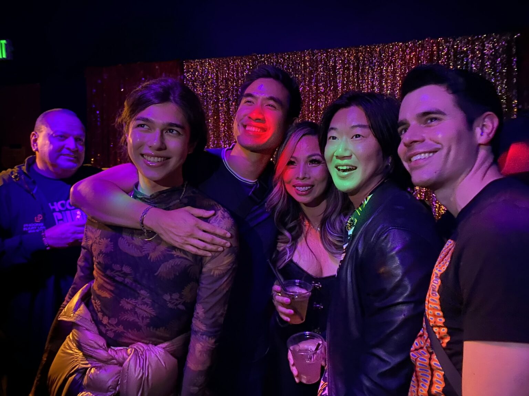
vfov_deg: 53.1
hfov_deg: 67.3
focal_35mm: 26
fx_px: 397
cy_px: 198
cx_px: 264
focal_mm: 4.25
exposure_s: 1/15
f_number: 1.8
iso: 1250
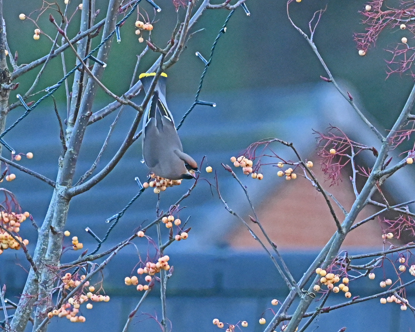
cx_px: 214
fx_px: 4446
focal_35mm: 362
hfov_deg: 5.3
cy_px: 166
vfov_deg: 4.3
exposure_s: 1/1000
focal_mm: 320
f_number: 7.1
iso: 14400
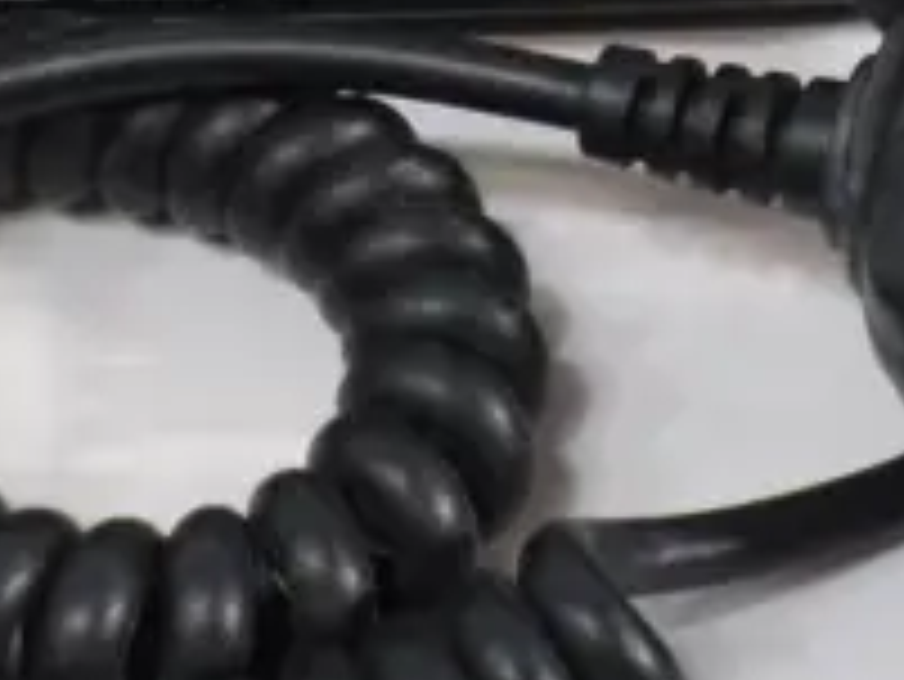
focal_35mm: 112
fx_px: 2927
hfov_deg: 17.5
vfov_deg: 12.9
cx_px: 614
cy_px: -108
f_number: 2.5
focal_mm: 4.5
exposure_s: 1/30
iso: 120
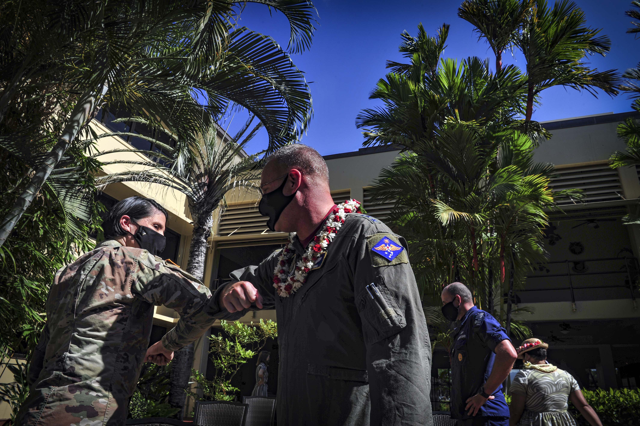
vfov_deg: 49.5
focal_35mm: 26
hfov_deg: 69.4
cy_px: 213
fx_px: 462
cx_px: 320
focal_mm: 26
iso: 100
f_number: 16
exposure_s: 1/125
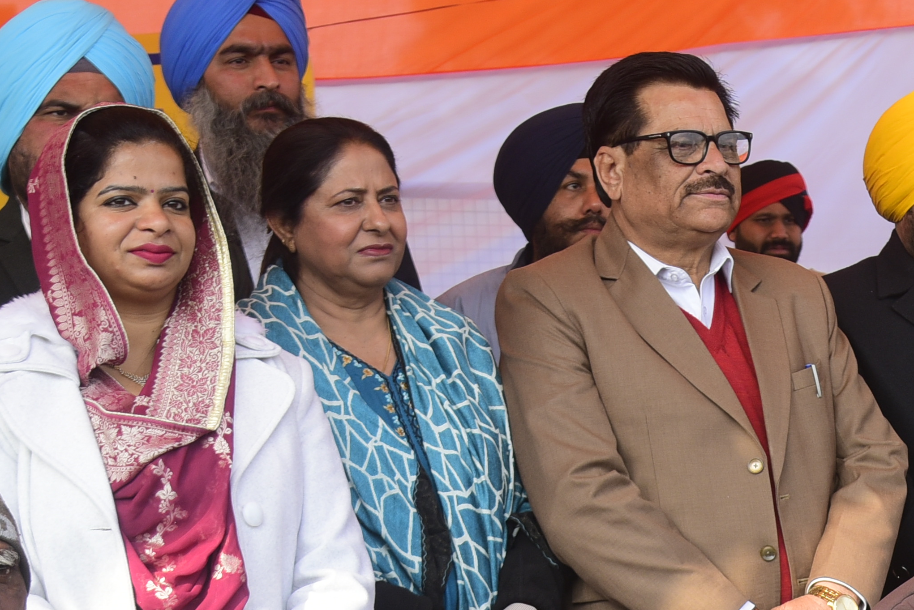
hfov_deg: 17.7
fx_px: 2845
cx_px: 979
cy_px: 657
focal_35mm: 112
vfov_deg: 12.1
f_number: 6.3
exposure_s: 1/400
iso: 320
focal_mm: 38
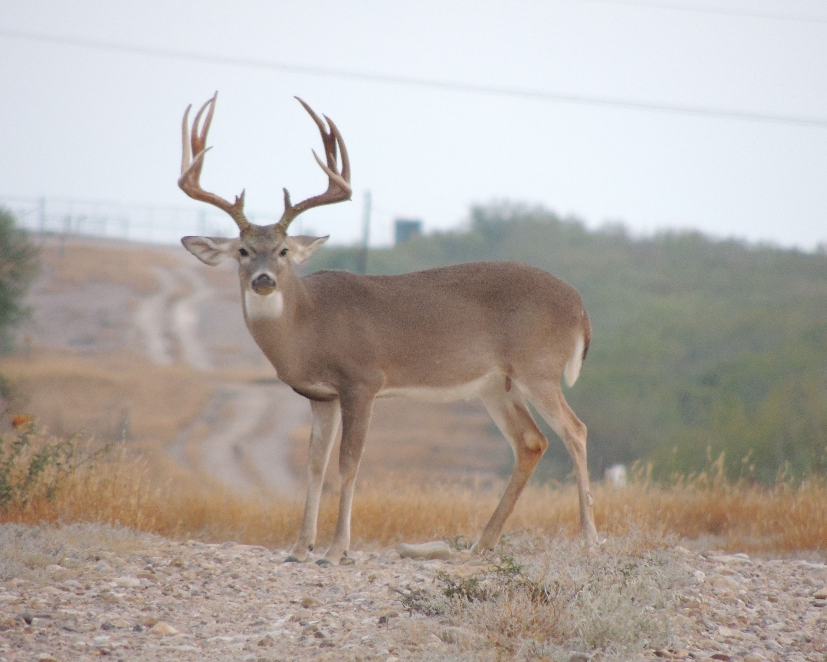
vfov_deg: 1.5
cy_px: 331
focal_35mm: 1042
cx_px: 412
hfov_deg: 1.9
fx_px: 25502
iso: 800
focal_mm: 180
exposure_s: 1/20
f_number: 5.9
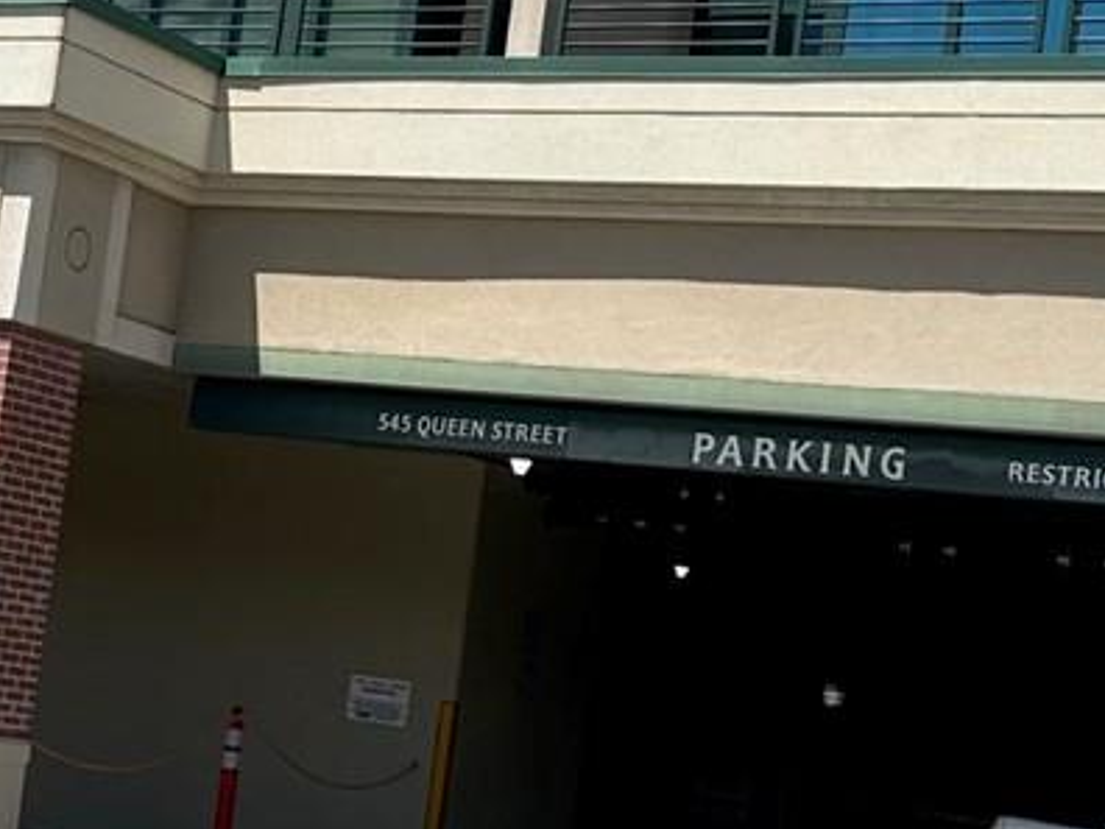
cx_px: 20
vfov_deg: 15.2
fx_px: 3096
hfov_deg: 19.7
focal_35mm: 97
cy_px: 410
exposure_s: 1/4184
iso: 80
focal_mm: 6.86
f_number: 1.78
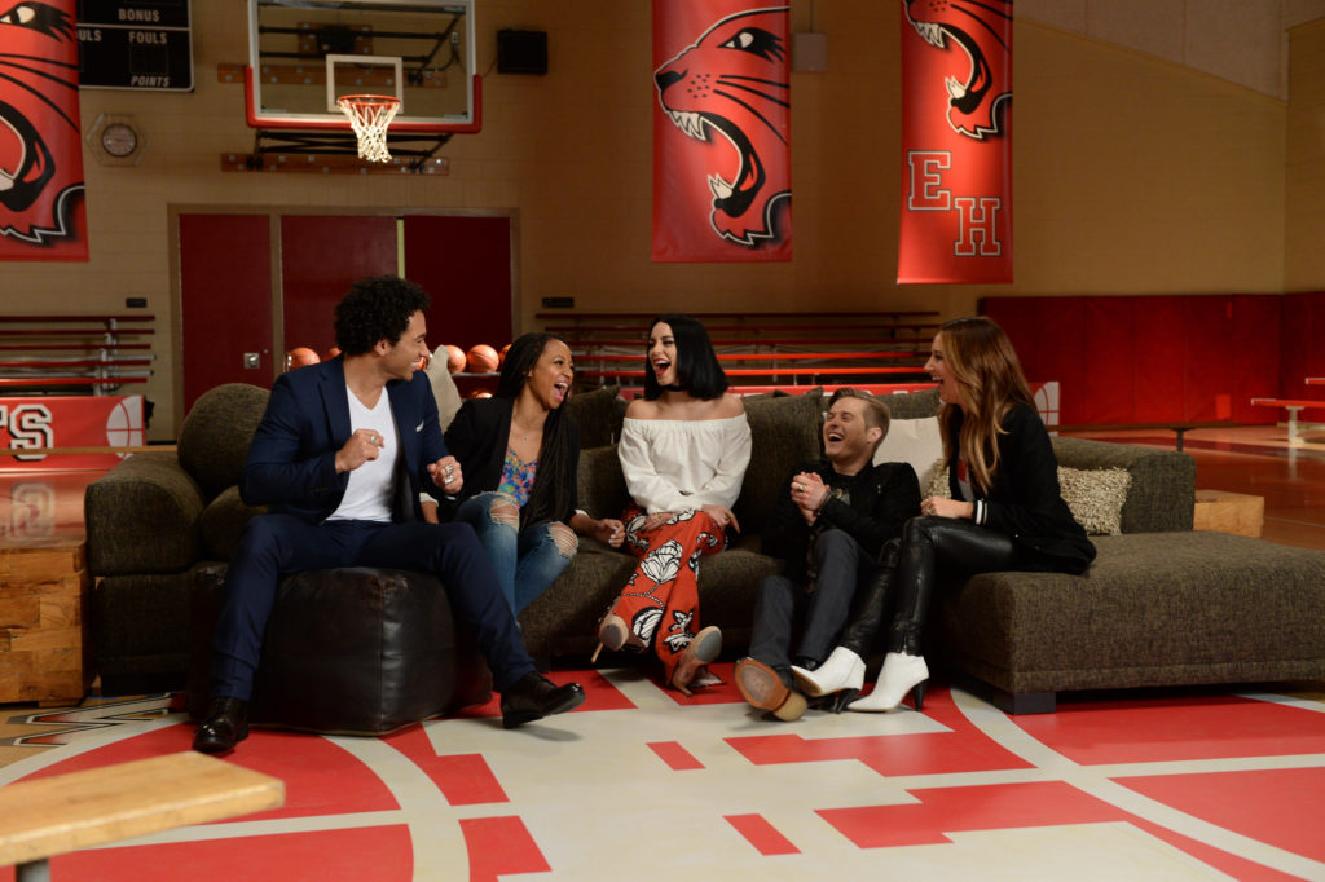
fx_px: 1840
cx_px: 662
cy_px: 441
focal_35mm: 50
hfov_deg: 39.6
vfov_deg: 27.0
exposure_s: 1/80
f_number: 4.5
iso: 2000
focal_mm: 50
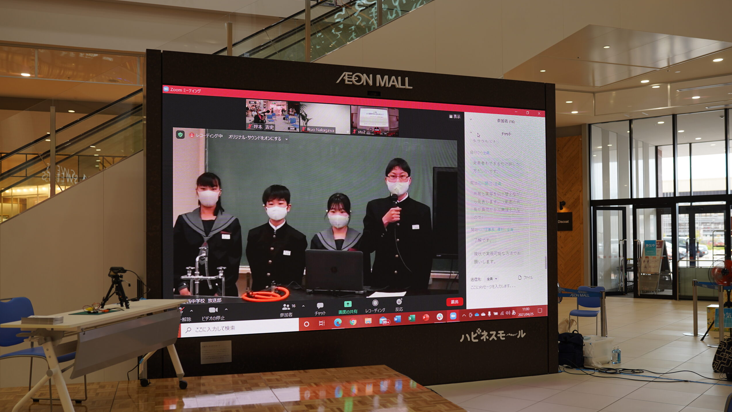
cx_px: 368
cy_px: 229
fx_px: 718
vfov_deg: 32.0
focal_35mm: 37
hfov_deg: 54.0
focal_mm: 35
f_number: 3.2
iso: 125
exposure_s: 1/160
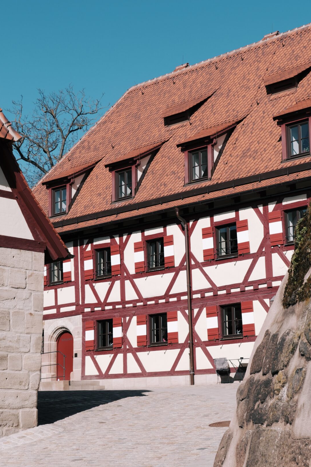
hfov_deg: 20.3
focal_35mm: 67
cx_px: 181
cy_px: 265
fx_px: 868
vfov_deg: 30.0
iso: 125
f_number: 5
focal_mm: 35.5
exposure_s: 1/850
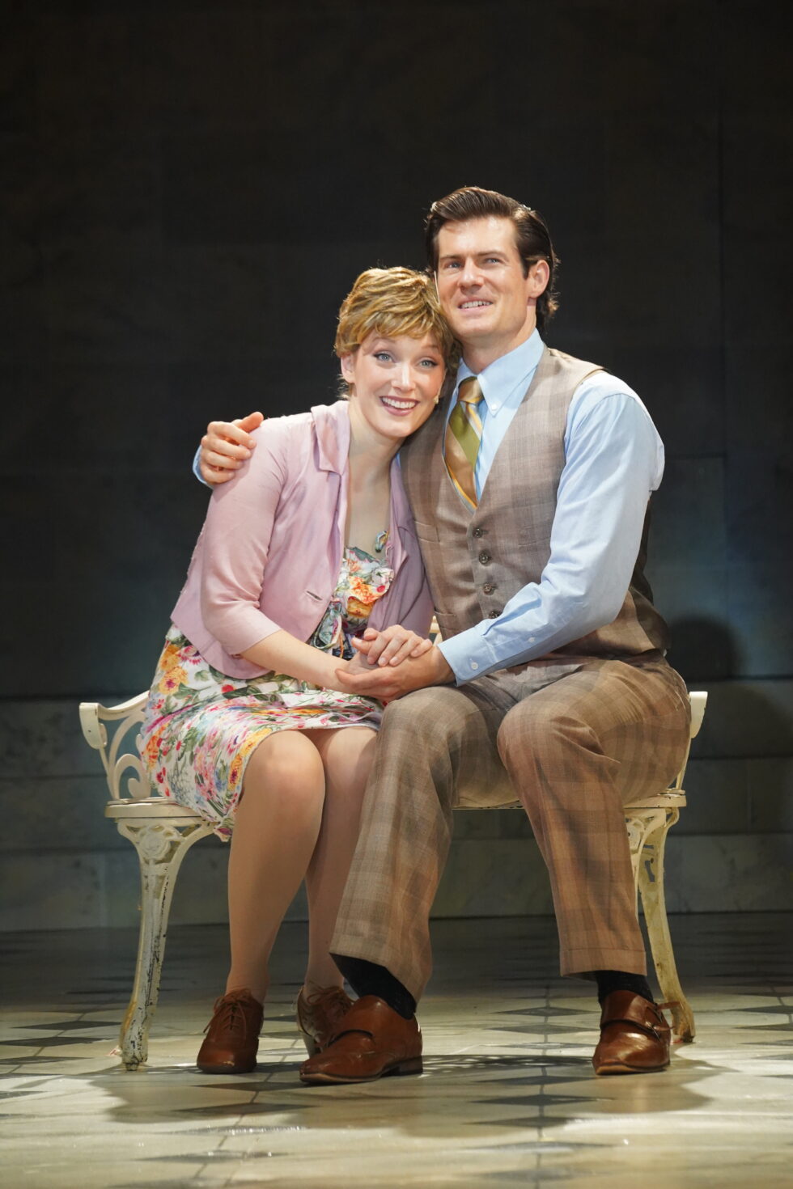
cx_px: 396
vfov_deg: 11.5
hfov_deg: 7.7
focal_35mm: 179
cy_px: 594
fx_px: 5914
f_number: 8
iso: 6400
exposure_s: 1/200
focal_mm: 179
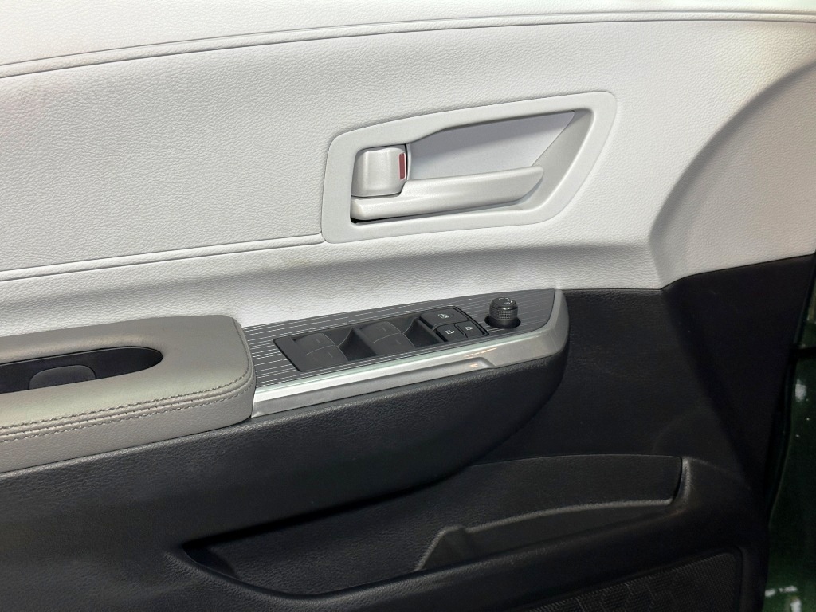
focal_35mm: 48
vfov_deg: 30.3
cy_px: 306
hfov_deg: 39.7
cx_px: 408
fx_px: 1131
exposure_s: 1/60
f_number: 1.78
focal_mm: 6.86
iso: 250
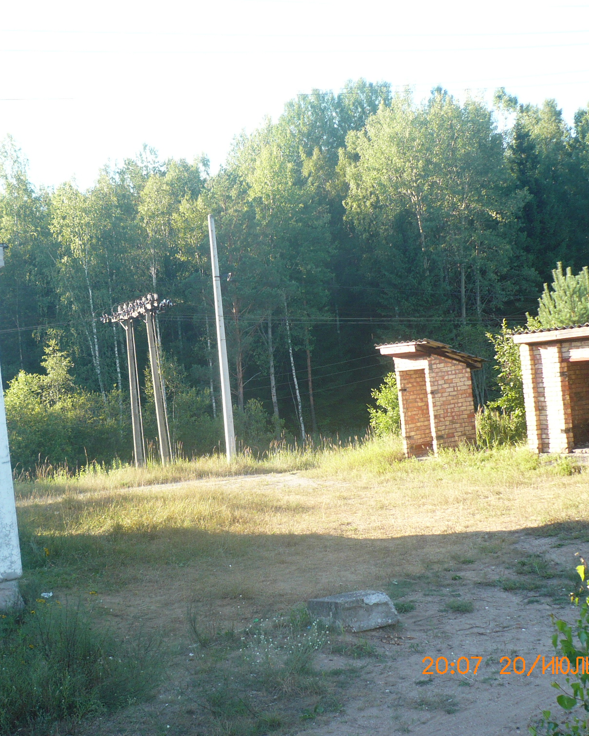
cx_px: 234
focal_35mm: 46
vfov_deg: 40.3
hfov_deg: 32.6
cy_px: 367
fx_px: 1002
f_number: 2.8
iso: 100
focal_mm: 5.8
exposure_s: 1/160
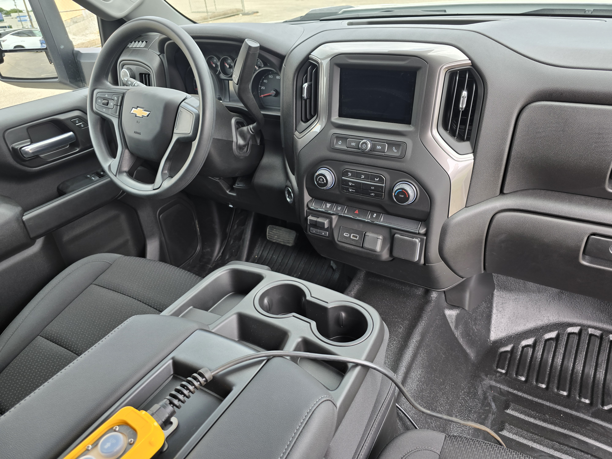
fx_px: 407
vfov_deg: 58.9
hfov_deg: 73.9
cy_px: 230
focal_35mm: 23
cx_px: 306
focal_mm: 6.3
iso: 50
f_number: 1.7
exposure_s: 1/180
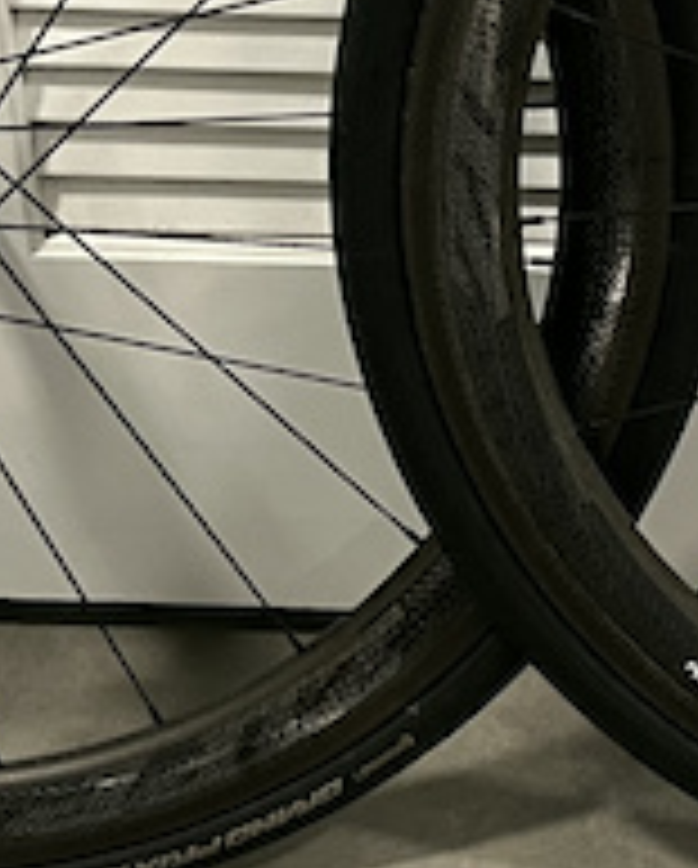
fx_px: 2705
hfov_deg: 14.6
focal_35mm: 105
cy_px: 99
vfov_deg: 18.0
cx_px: 621
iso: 250
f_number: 1.6
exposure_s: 1/60
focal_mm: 5.1
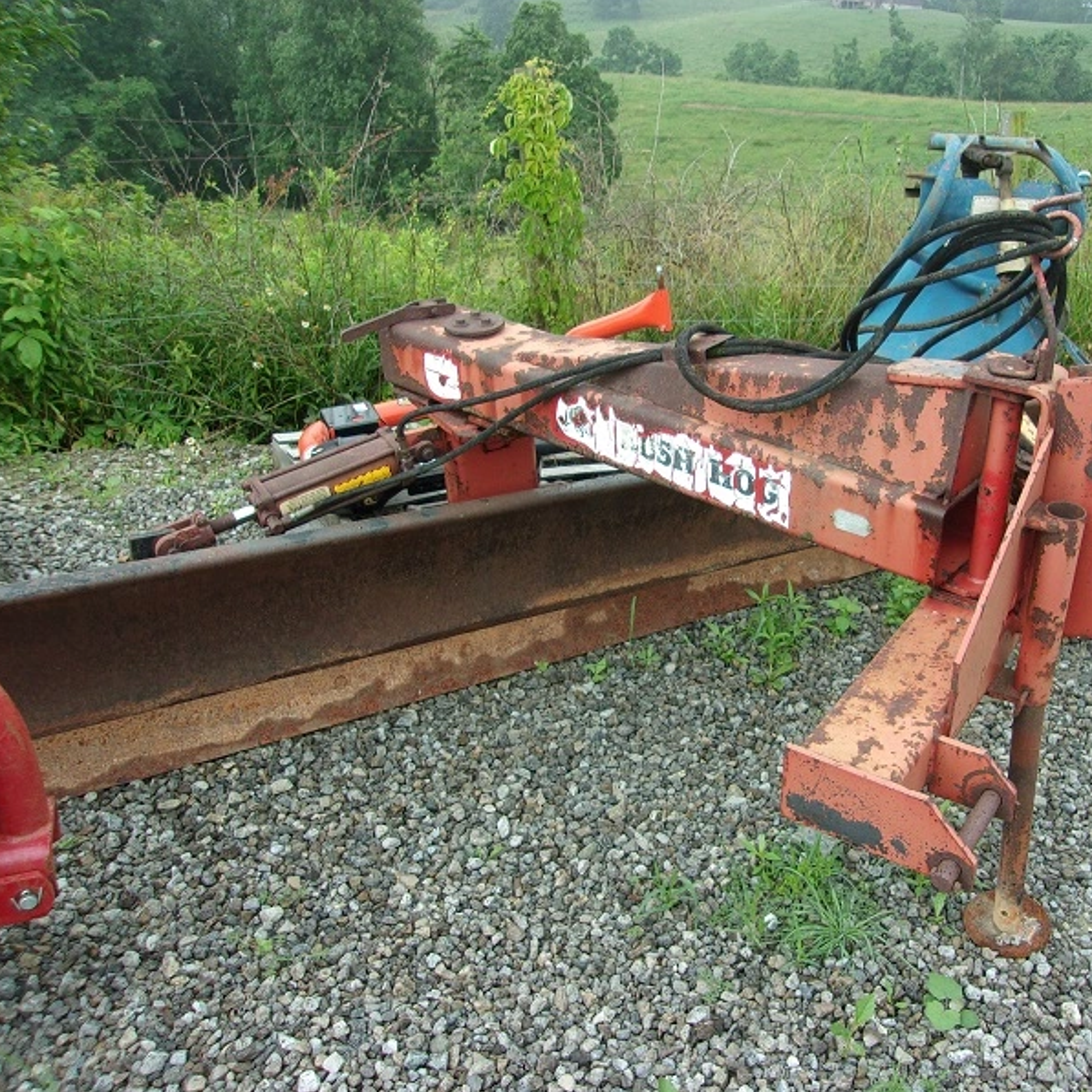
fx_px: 1142
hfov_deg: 50.3
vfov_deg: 51.1
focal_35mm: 32
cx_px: 712
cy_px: 547
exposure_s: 1/320
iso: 80
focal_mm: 4.9
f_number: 3
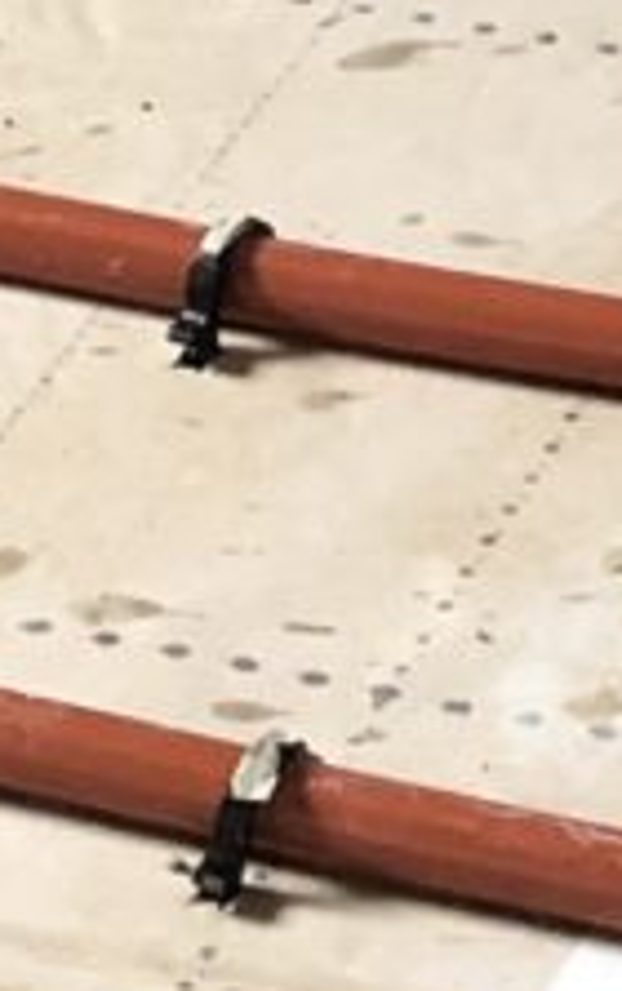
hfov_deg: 4.8
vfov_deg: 7.0
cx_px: 951
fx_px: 7354
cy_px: -1791
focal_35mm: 272
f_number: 1.8
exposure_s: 1/20
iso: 40
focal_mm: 4
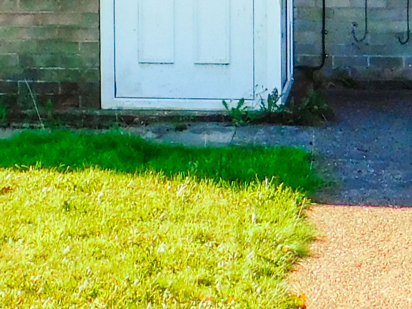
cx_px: 348
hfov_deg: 16.7
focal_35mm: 117
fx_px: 1392
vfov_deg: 11.3
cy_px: -342
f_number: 3
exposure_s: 1/500
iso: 125
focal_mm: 4
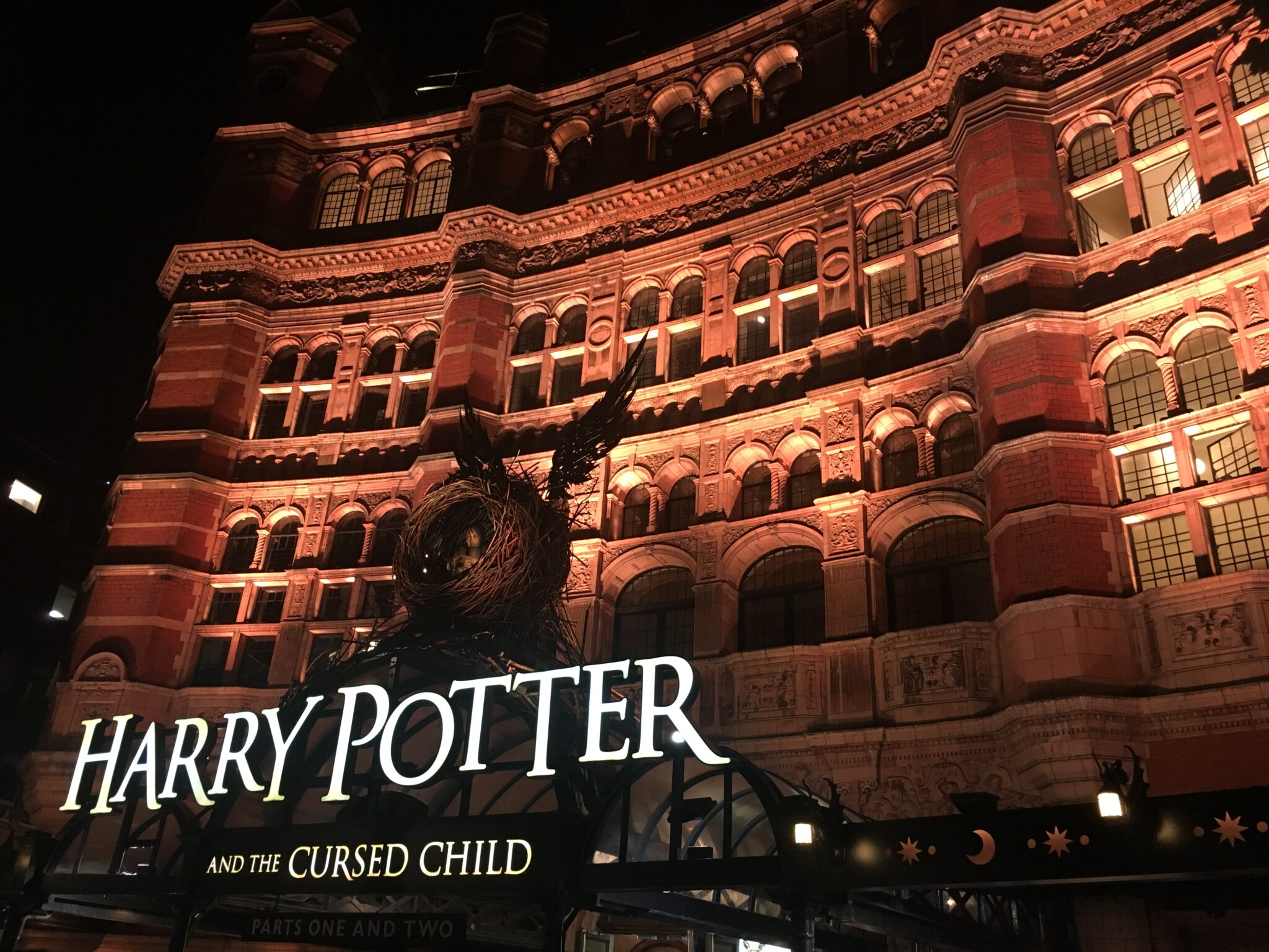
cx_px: 634
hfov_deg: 61.7
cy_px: 476
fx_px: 1063
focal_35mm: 29
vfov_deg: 48.2
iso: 160
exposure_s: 1/33
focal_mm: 4.15
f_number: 2.2
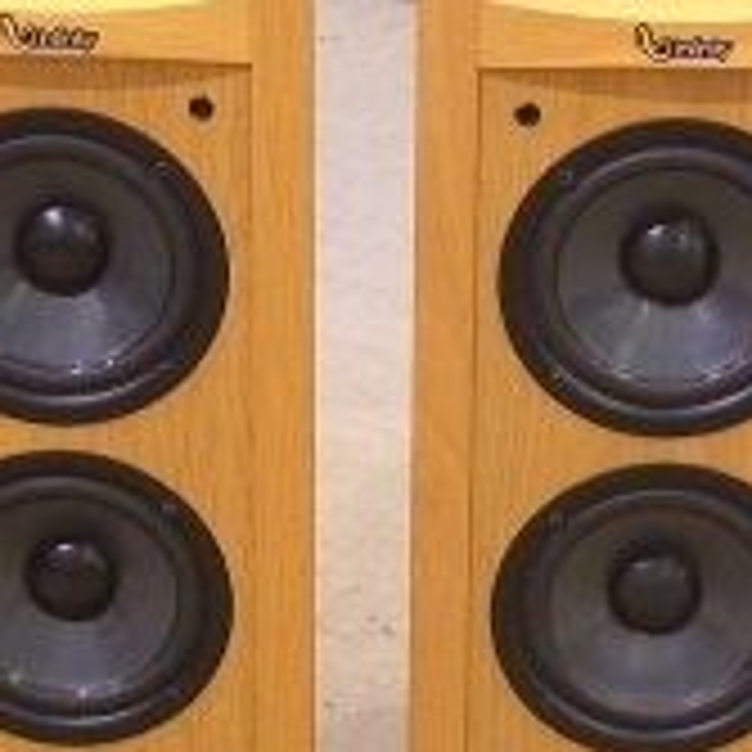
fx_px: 3834
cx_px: 360
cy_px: 108
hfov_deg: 11.2
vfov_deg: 11.1
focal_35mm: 156
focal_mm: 9.5
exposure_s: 1/13
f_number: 3.1
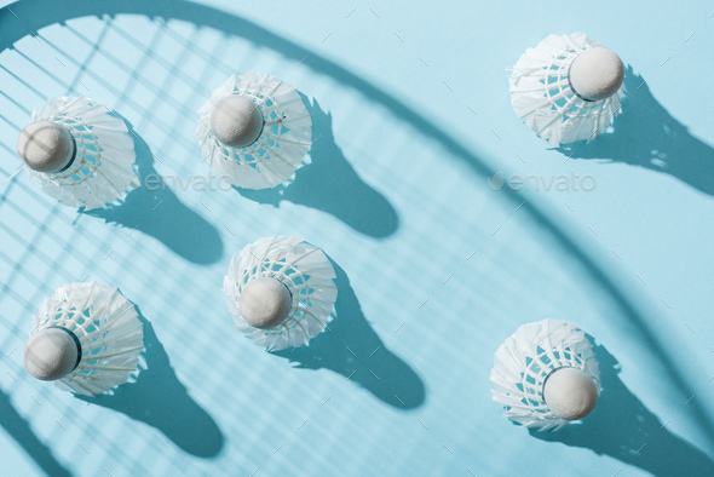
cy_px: 238
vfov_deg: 27.0
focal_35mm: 50
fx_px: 992
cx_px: 357
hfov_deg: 39.6
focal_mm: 50
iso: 160
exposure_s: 1/160
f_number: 9
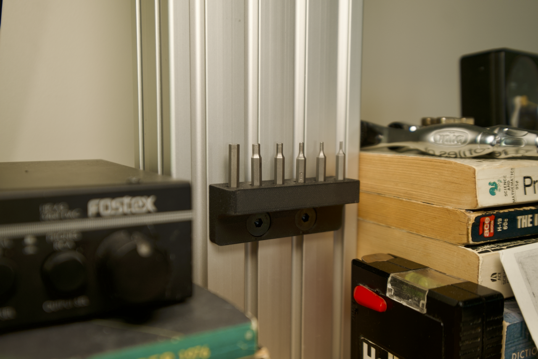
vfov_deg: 38.9
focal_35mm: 34
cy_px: 180
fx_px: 508
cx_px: 269
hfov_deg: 55.8
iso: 320
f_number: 4
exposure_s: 1/34
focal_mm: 22.9
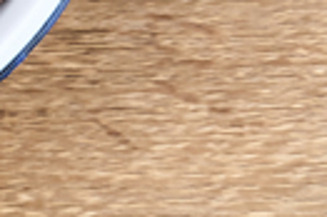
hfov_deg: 8.3
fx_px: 2168
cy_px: -196
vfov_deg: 5.6
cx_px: -275
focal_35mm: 239
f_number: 10
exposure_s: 1/100
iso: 320
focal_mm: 35
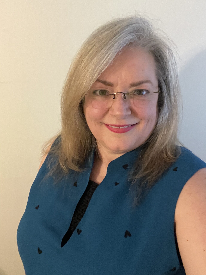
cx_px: 103
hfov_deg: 46.8
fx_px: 238
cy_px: 138
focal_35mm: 30
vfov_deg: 60.0
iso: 640
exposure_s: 1/20
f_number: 2.2
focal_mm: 2.71
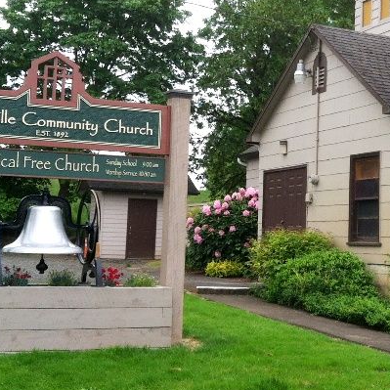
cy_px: 118
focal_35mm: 62
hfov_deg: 27.0
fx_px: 790
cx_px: 334
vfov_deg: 27.5
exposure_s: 1/319
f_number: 2.8
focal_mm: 3.85
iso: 80
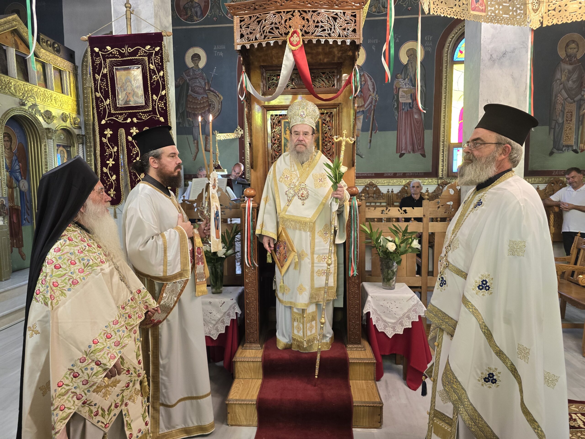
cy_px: 220
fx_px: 389
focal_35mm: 23
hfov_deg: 73.9
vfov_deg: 58.9
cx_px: 292
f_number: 1.7
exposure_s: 1/100
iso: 250
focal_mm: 6.3
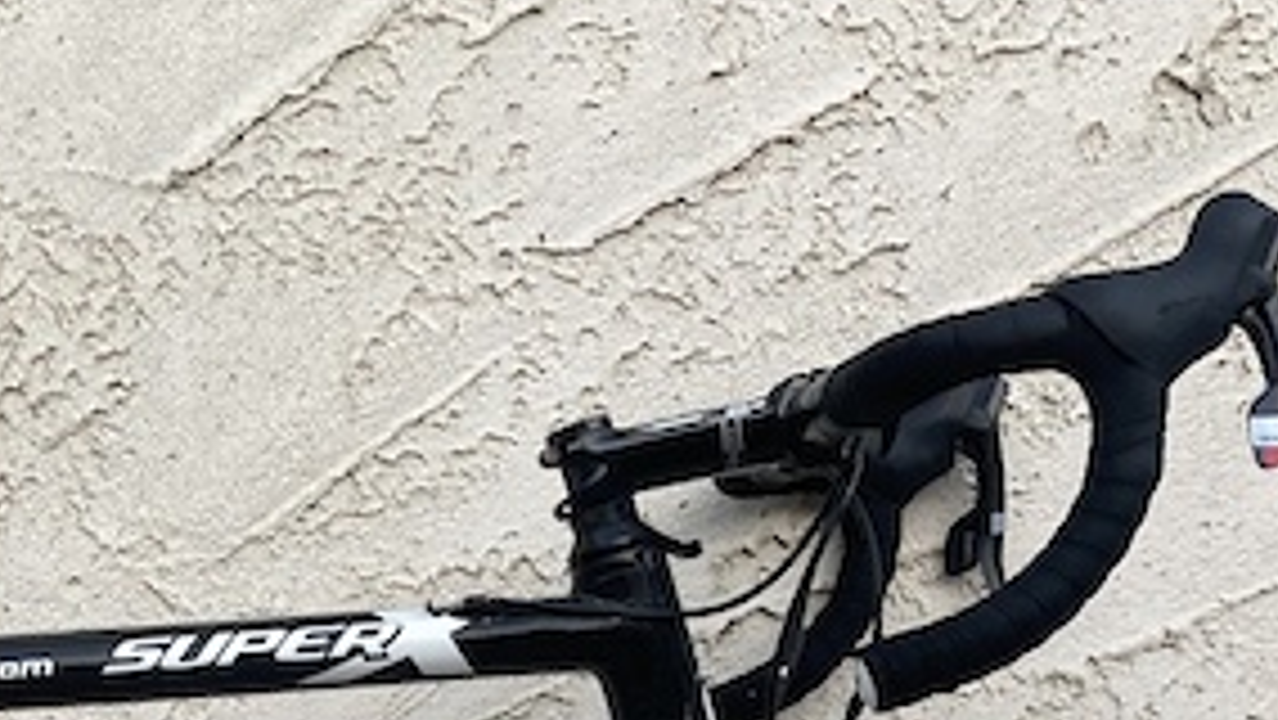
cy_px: 1210
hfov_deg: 23.9
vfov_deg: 13.0
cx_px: 76
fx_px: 2915
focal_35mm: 86
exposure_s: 1/121
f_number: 1.8
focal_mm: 3.99
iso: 50
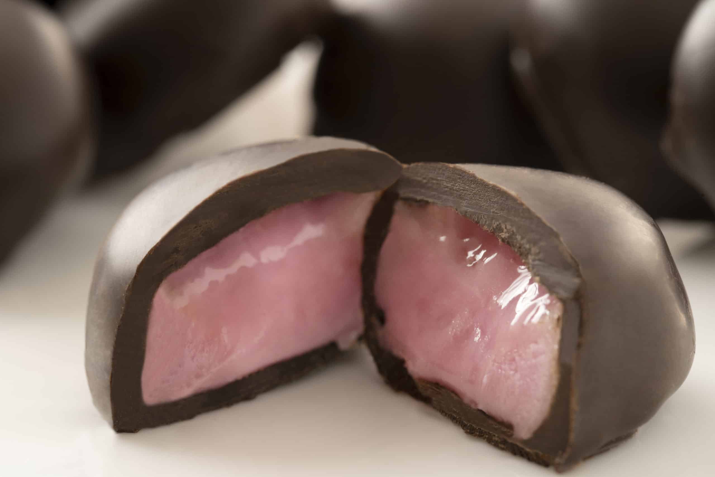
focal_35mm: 100
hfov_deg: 20.4
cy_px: 238
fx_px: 1986
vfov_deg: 13.7
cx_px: 358
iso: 800
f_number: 10
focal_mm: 100
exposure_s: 1/60
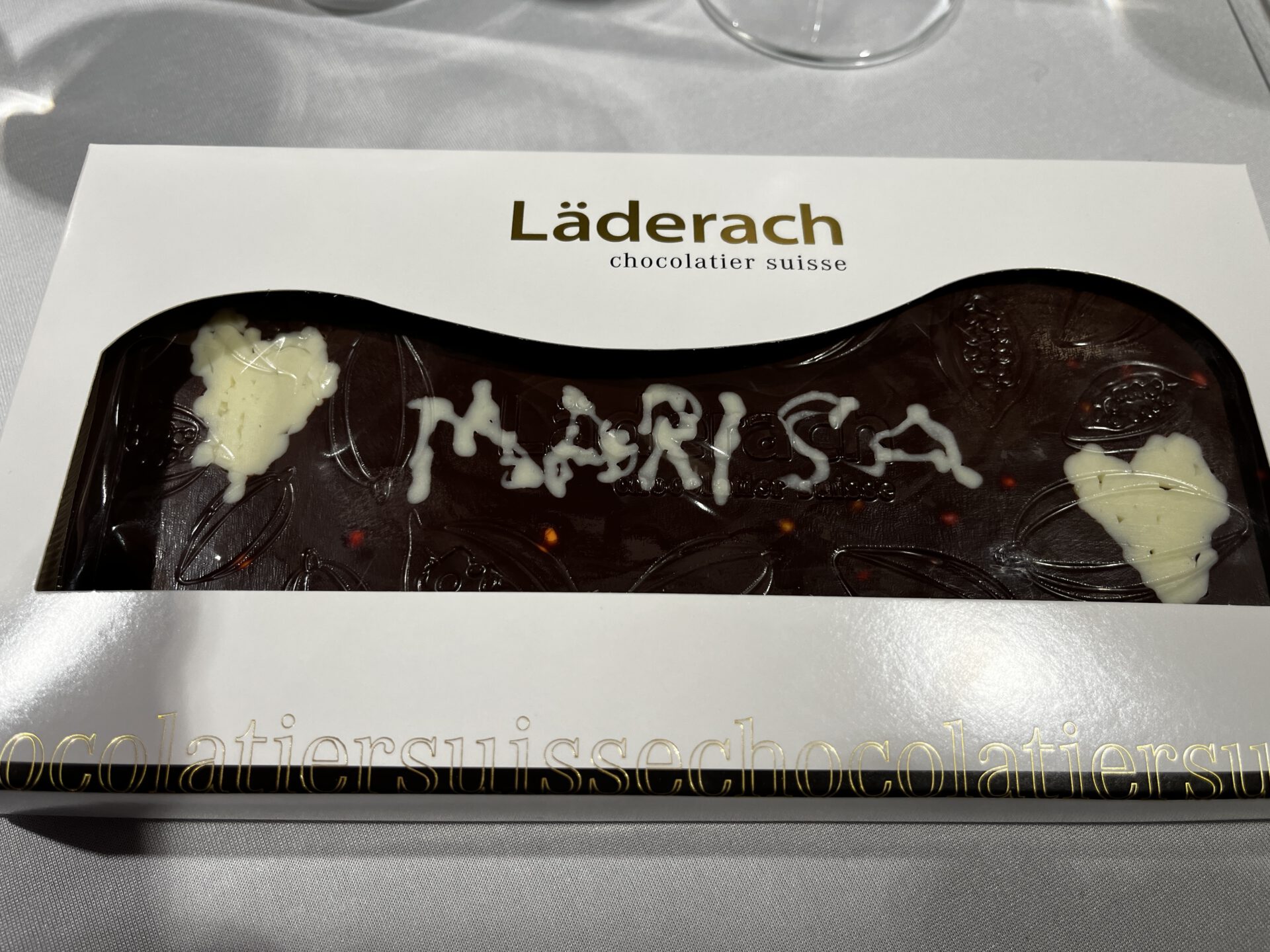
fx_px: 954
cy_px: 476
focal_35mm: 26
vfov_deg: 53.1
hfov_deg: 67.3
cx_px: 635
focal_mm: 5.1
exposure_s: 1/419
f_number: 1.6
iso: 50
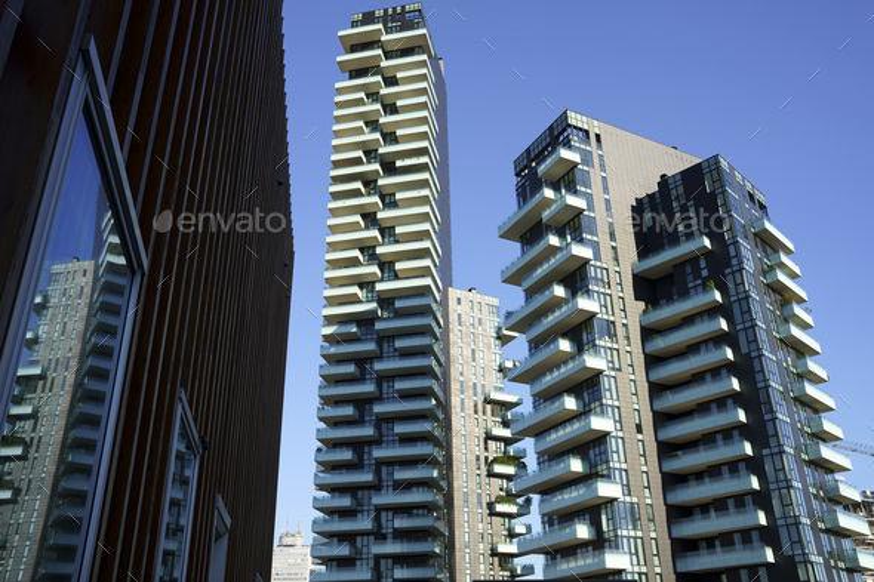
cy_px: 291
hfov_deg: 59.8
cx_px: 437
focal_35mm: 31
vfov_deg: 41.9
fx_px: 760
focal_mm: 31.3
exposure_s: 1/160
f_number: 8
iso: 100
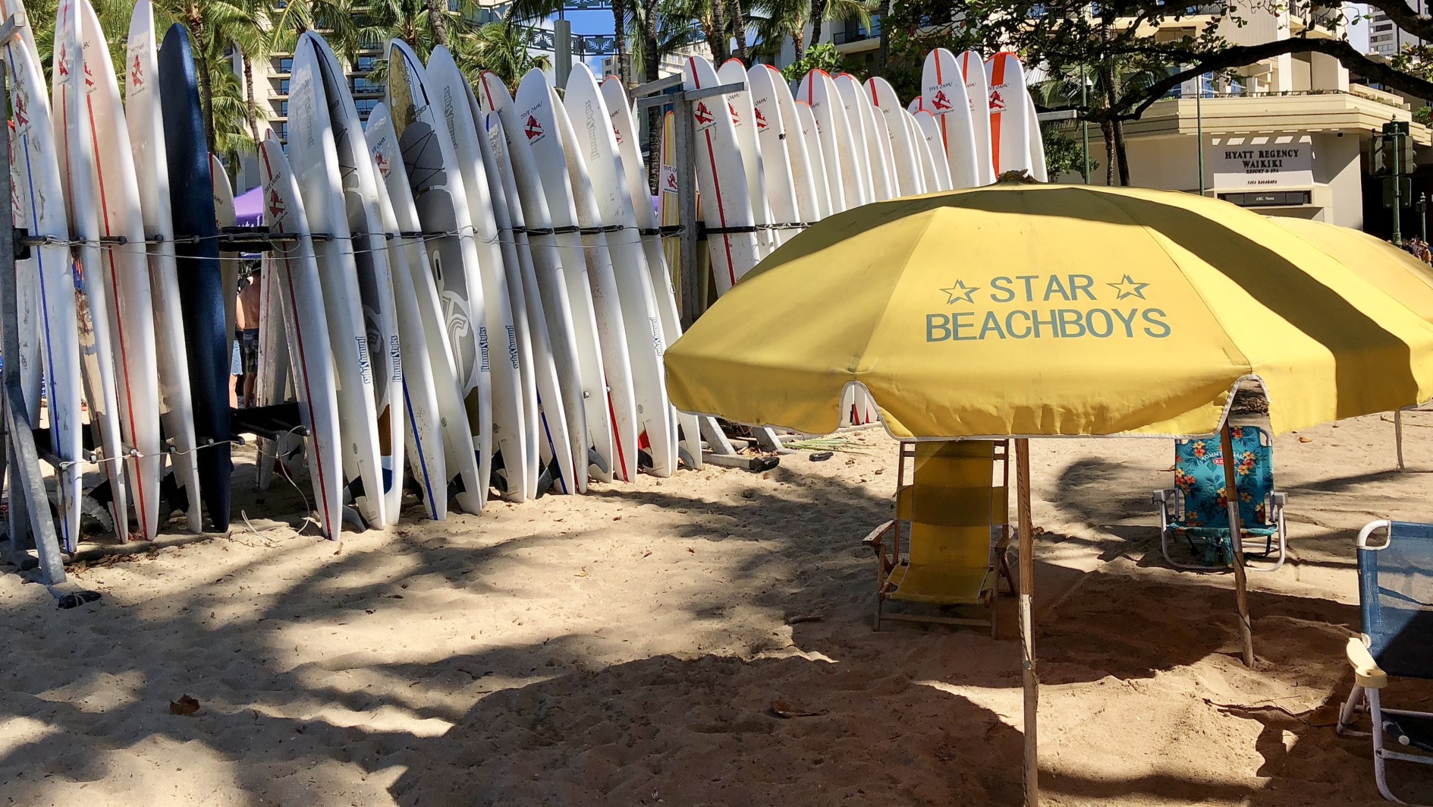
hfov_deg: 62.6
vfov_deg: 37.4
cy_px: 271
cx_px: 712
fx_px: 1178
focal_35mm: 31
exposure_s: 1/2288
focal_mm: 4
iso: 25
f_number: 1.8
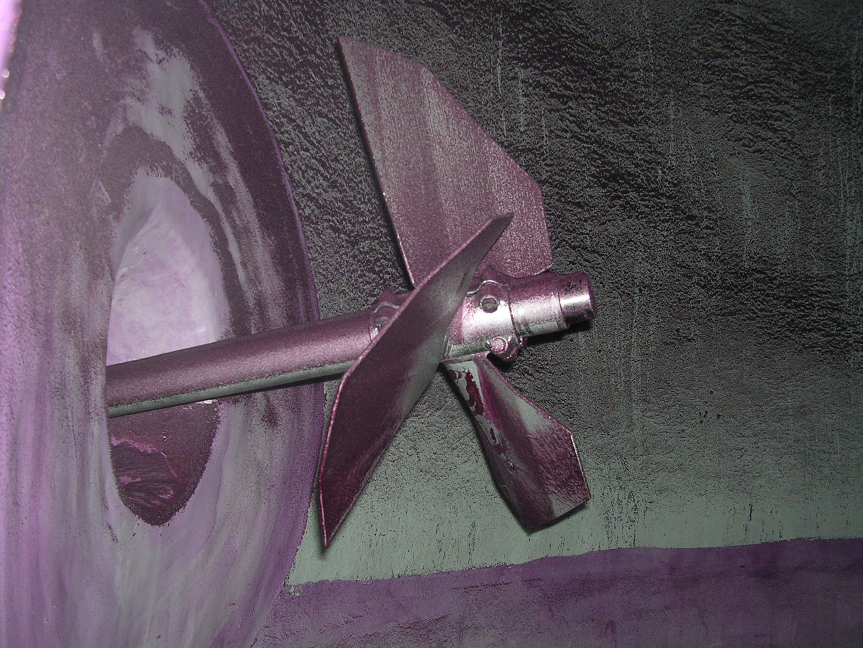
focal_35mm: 38
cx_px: 432
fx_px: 947
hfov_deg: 49.0
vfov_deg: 37.7
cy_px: 324
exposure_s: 1/60.1
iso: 181
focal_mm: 5.8
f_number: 2.8
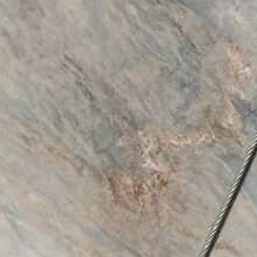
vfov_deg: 9.7
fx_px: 1512
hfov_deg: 8.4
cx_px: 722
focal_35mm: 180
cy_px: 156
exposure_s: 1/3731
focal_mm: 4.15
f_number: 2.2
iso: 32
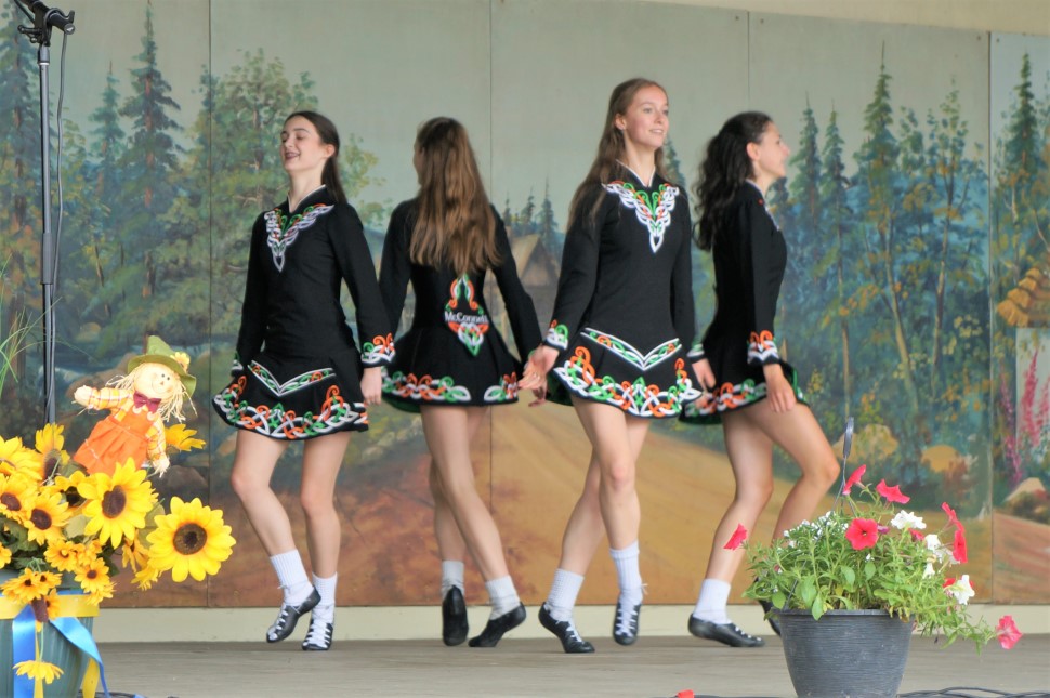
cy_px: 349
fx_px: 2404
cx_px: 525
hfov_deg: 24.6
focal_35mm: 82
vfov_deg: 16.5
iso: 125
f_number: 5.6
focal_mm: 55
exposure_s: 1/100
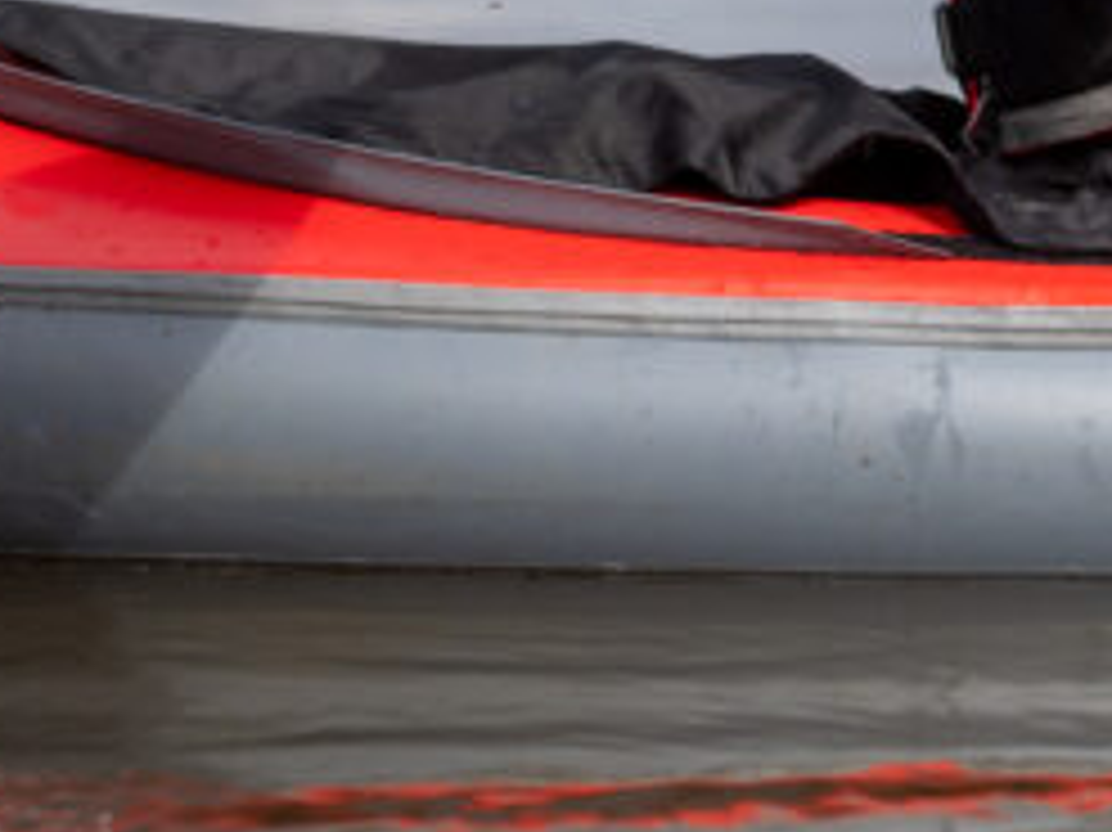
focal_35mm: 318
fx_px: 10210
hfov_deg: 6.2
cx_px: 1189
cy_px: 9
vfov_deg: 4.7
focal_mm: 56
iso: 64
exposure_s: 1/2000
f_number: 1.4
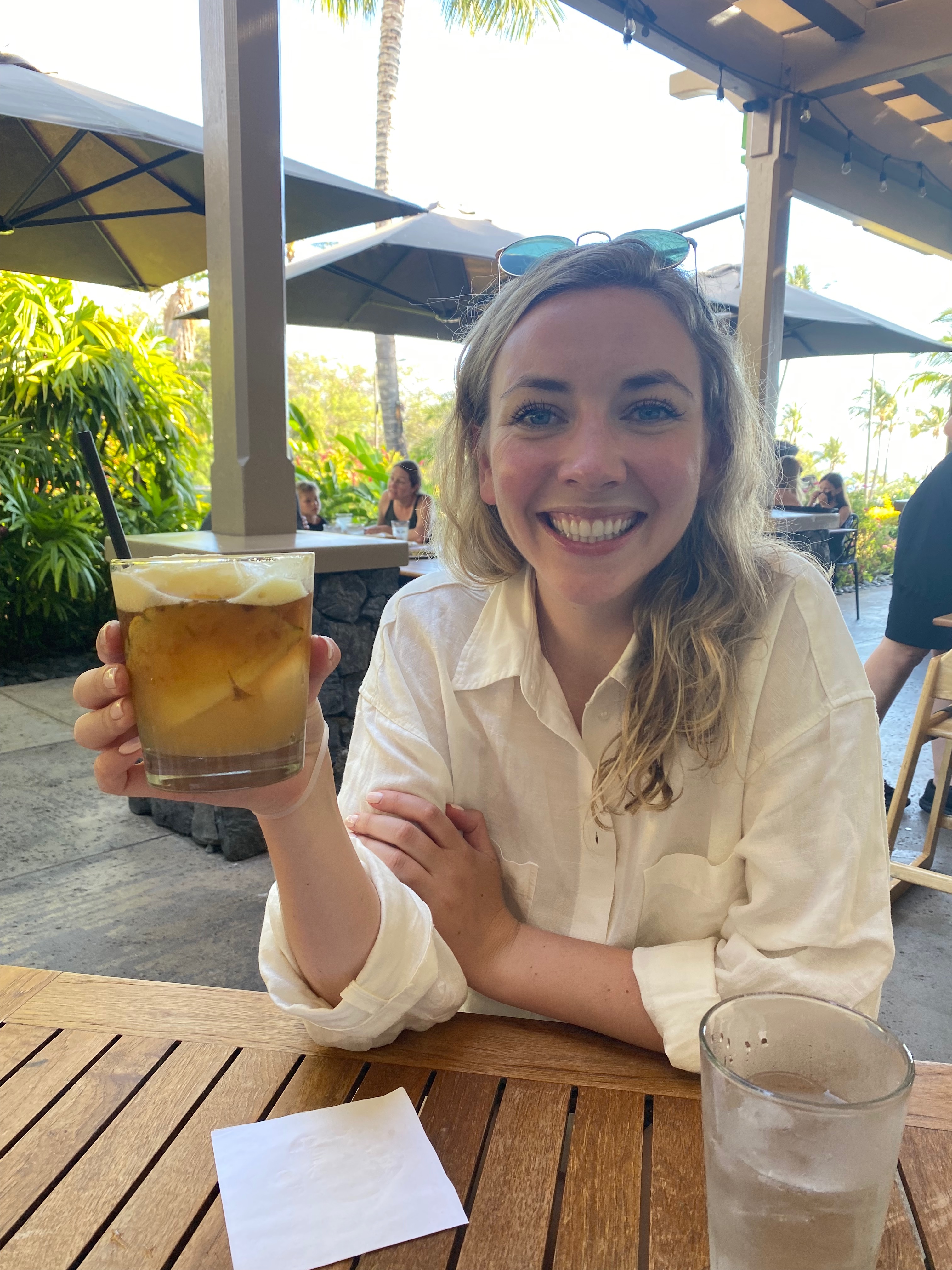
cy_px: 635
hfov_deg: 53.1
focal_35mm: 26
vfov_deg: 67.3
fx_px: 953
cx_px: 476
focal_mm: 4.25
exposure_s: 1/122
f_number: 1.8
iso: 50
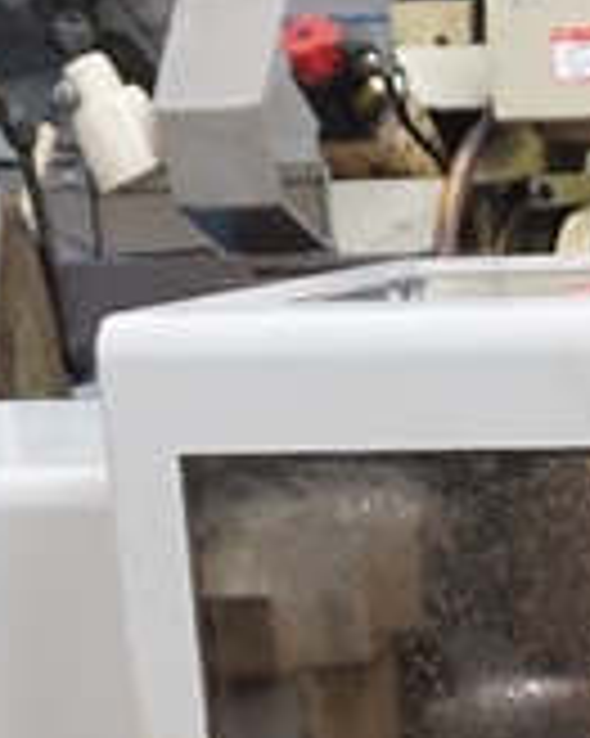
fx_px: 3080
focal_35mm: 141
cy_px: 1008
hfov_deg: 10.0
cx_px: 1234
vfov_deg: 13.1
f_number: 4
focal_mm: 16
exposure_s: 1/160
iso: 1250
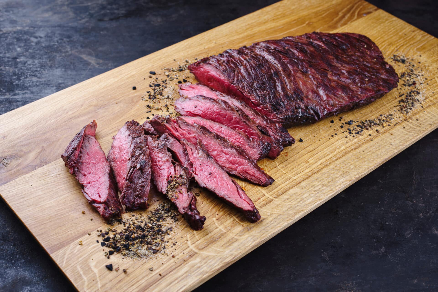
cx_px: 219
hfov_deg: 39.6
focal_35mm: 50
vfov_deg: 27.0
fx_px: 608
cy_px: 146
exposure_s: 1/200
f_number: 9
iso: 100
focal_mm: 50
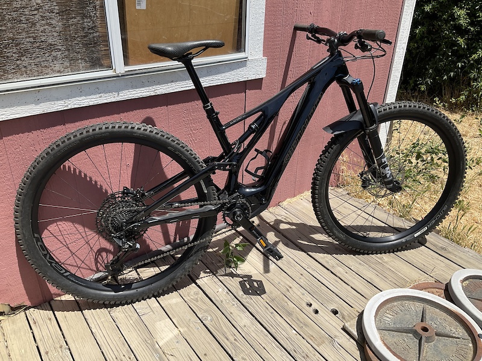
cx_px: 241
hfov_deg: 61.7
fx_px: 404
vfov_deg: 48.2
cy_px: 180
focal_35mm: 29
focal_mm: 3
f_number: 1.8
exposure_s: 1/1786
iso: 16
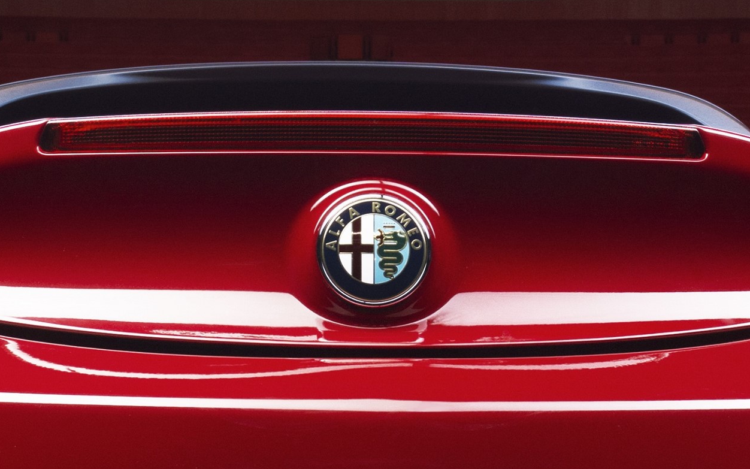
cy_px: 254
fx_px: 511
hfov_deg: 72.5
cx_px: 368
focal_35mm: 25
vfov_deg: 49.2
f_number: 7.1
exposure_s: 1/60
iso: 400
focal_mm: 24
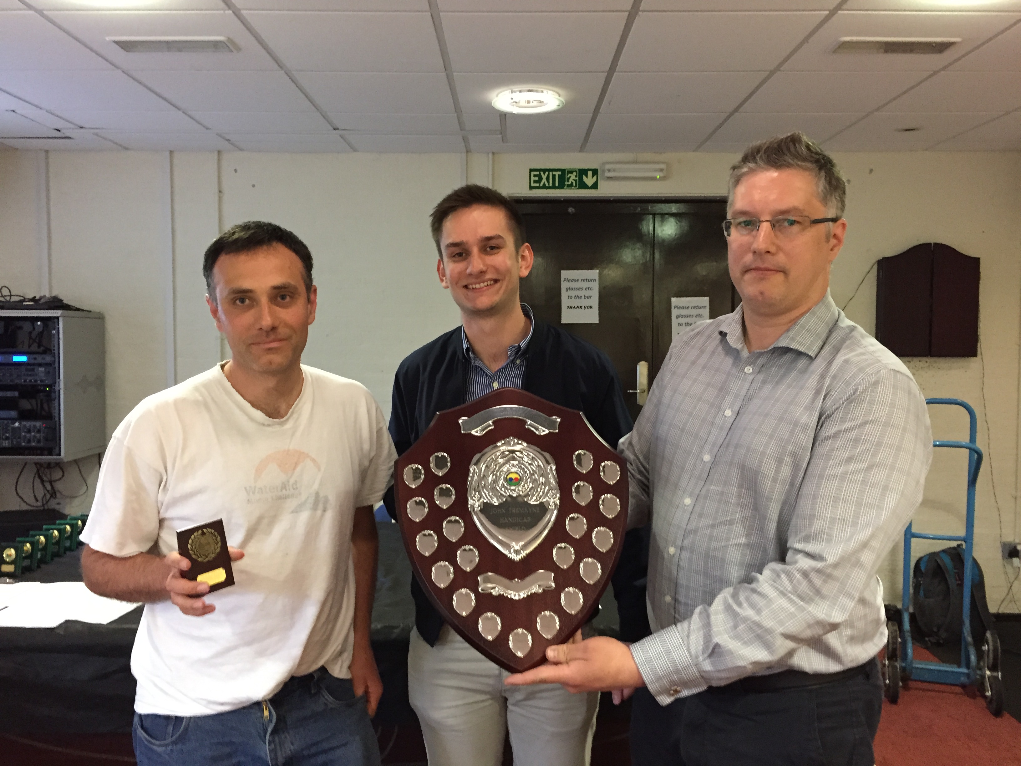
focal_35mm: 29
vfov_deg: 48.2
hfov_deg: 61.7
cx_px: 510
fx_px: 855
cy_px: 383
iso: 250
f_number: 2.2
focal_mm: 4.15
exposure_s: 1/15
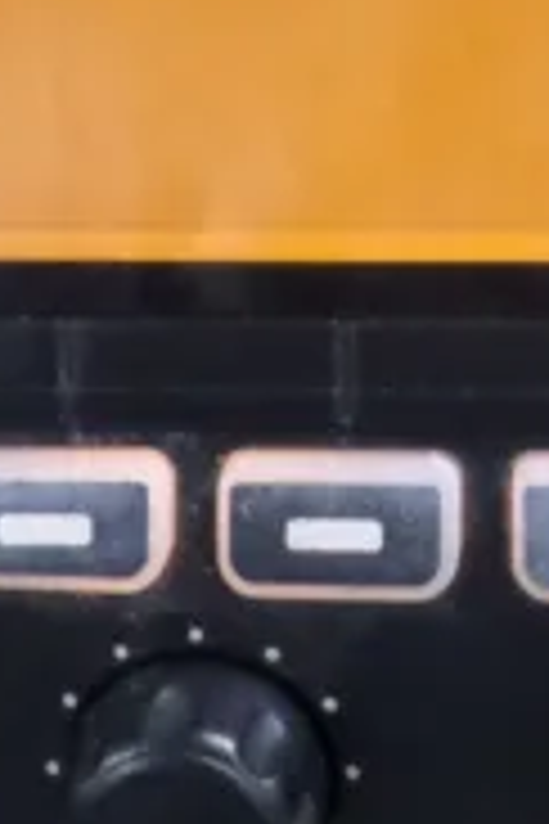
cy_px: -9
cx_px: 520
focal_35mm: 128
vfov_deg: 15.7
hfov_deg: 10.6
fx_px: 2928
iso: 400
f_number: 2.5
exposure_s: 1/30
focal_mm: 4.5
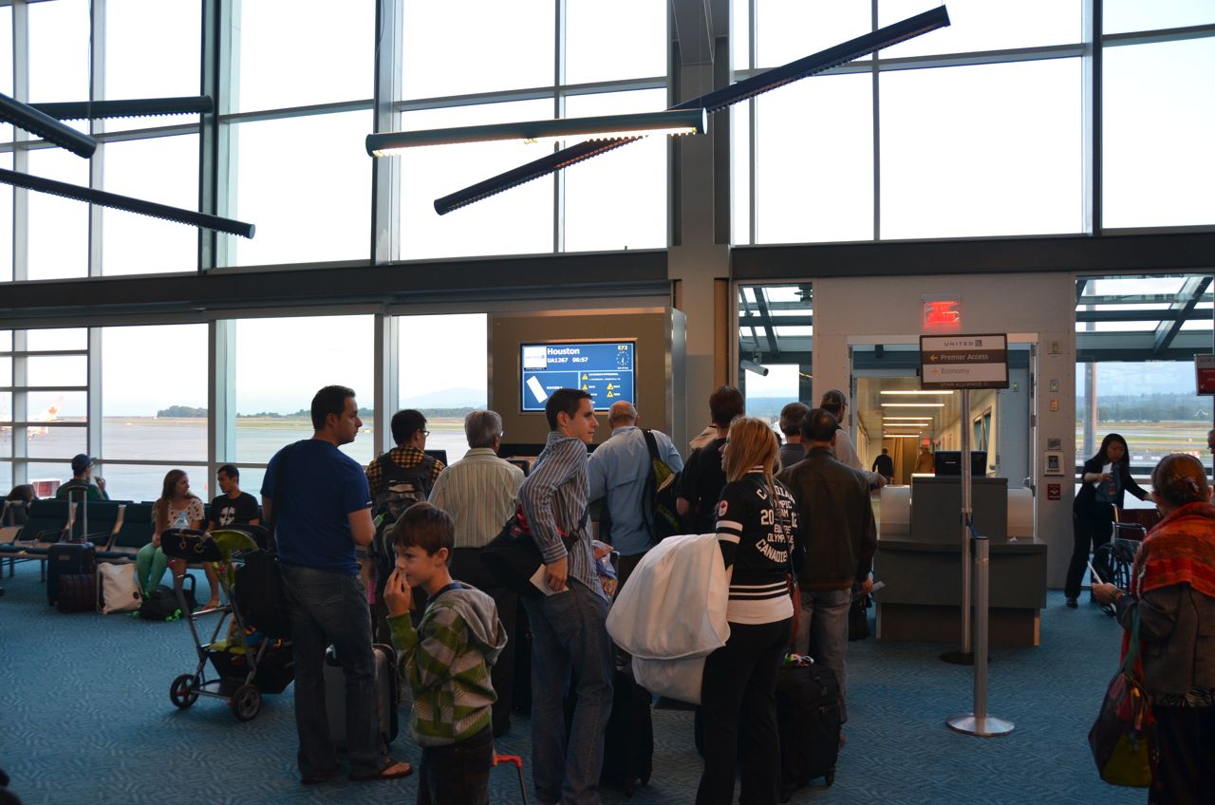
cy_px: 402
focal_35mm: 30
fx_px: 1010
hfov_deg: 62.0
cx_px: 608
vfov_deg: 43.4
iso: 560
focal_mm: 20
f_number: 4
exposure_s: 1/60
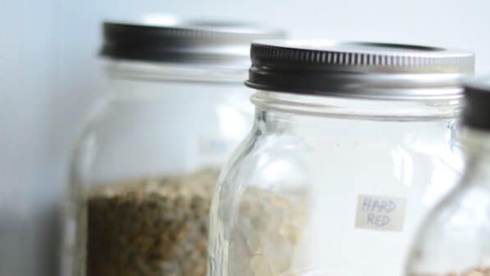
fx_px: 1546
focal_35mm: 119
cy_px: 304
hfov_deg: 18.0
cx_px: 246
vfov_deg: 10.1
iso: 800
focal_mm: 50
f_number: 2
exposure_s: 1/500
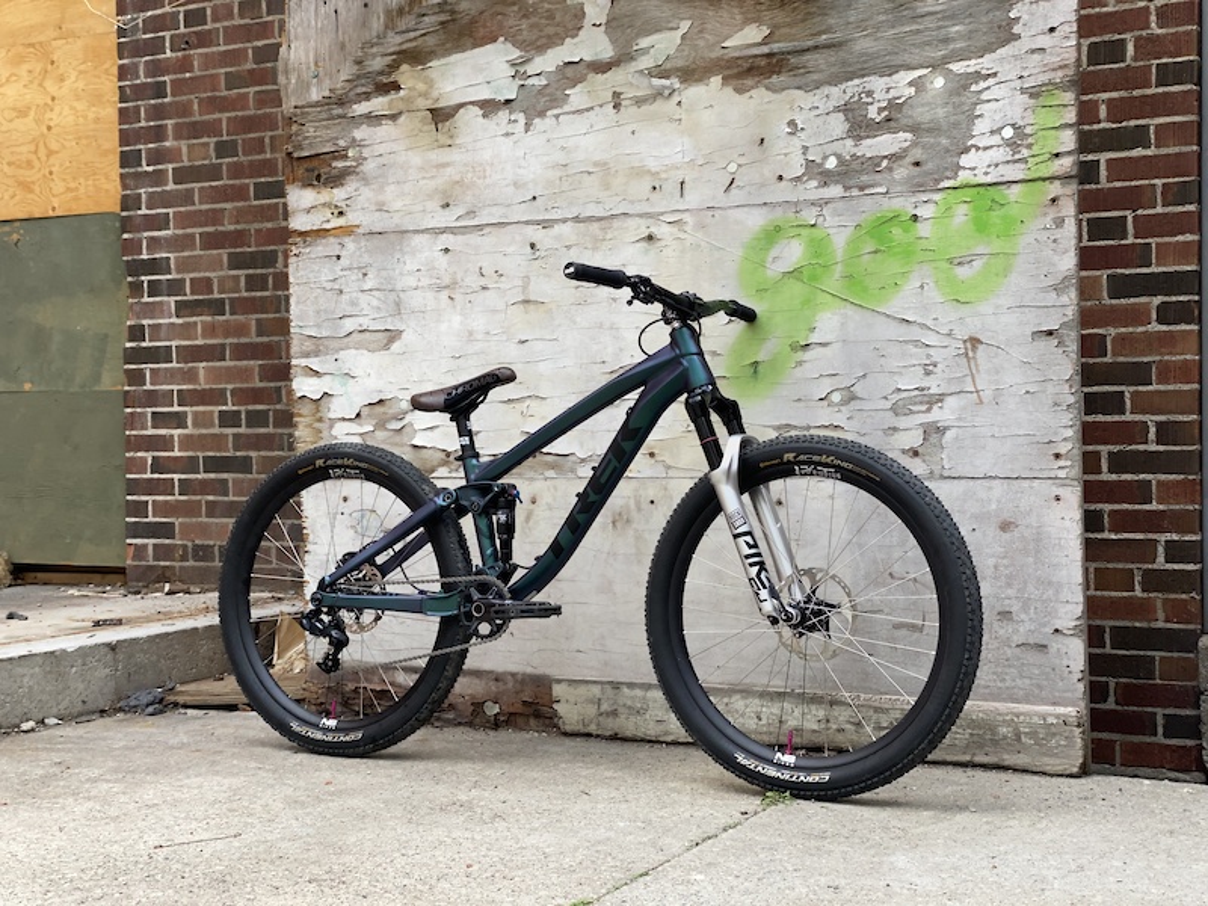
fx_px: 1815
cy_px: 453
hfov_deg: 36.8
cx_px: 604
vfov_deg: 28.0
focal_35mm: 52
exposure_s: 1/122
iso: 40
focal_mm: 6
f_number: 2
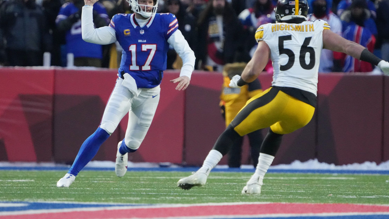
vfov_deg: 1.7
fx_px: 7426
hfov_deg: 3.0
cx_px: 185
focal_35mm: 720
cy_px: 87
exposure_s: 1/1600
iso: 8000
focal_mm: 600
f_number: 6.3
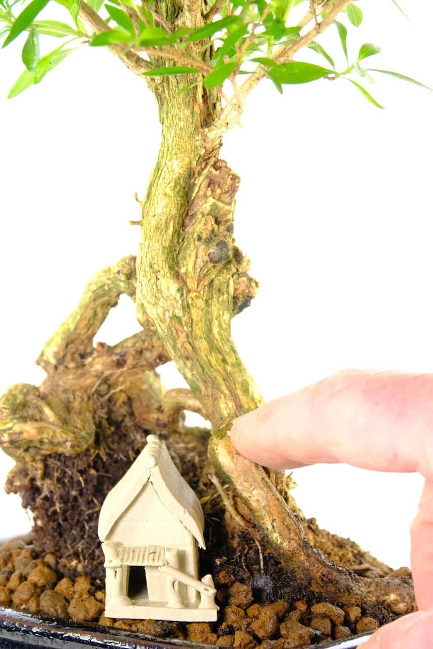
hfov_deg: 4.6
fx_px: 5409
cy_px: 324
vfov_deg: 6.9
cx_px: 216
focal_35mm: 300
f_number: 11
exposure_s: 1/15
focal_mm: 200
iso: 2000
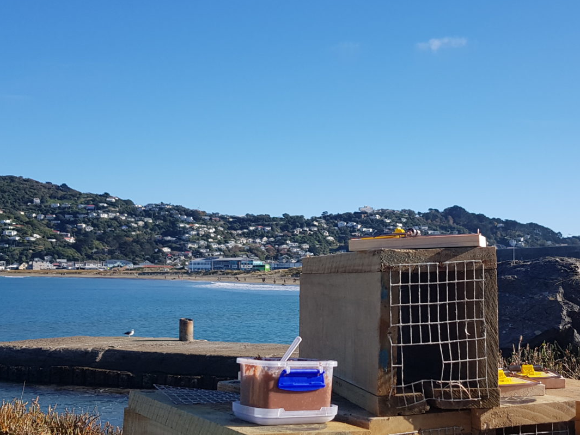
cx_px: 364
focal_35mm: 50
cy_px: 244
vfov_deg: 29.1
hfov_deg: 37.9
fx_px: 838
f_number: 1.7
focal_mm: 4.2
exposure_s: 1/1832
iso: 40
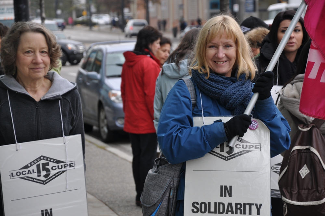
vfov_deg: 8.7
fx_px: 1420
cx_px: 162
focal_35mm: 158
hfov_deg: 13.1
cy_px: 108
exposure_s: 1/100
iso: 200
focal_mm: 105
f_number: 5.6
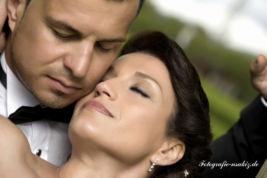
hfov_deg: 13.7
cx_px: 134
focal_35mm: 150
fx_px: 1112
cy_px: 89
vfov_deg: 9.1
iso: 250
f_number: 6.3
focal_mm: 150
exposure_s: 1/125
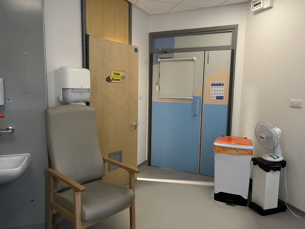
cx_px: 152
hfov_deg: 67.3
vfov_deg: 53.1
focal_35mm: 26
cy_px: 114
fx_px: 229
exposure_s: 1/32
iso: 640
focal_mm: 5.1
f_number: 1.6
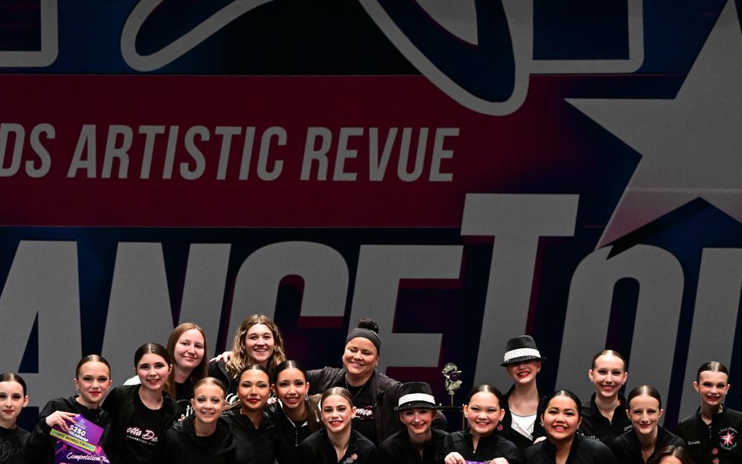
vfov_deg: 5.8
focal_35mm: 227
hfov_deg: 9.2
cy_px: 353
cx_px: 349
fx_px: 4590
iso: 4000
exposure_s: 1/1250
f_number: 4
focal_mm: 140
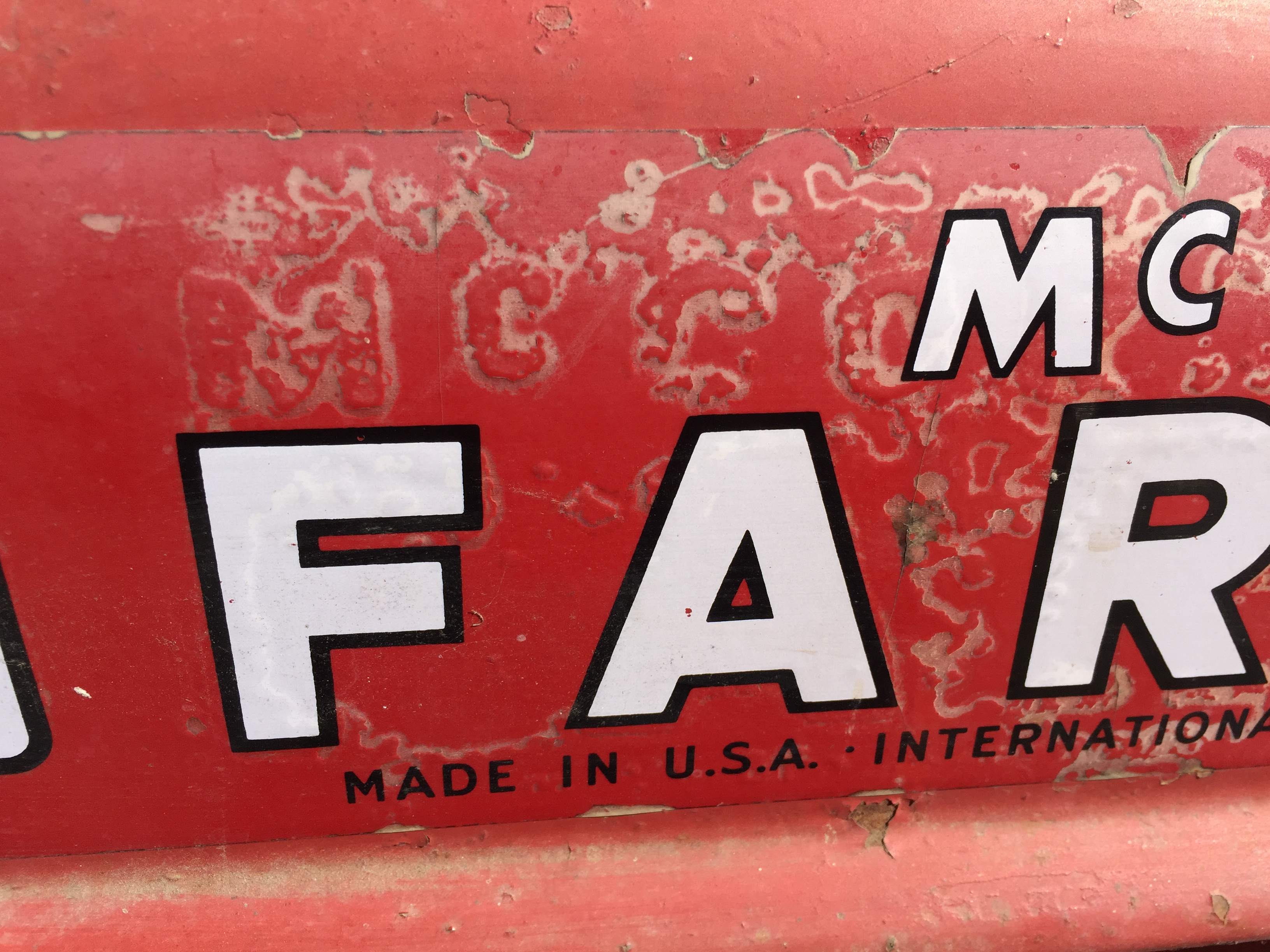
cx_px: 635
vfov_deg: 48.2
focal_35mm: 29
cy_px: 476
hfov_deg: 61.7
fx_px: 1064
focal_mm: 4.15
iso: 32
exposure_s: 1/2198
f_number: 2.2
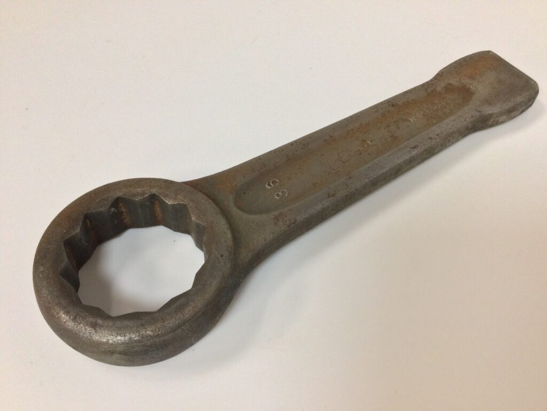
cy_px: 206
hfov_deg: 58.4
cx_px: 274
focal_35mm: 31
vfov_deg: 45.4
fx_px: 490
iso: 64
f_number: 2.4
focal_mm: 3.3
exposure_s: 1/33
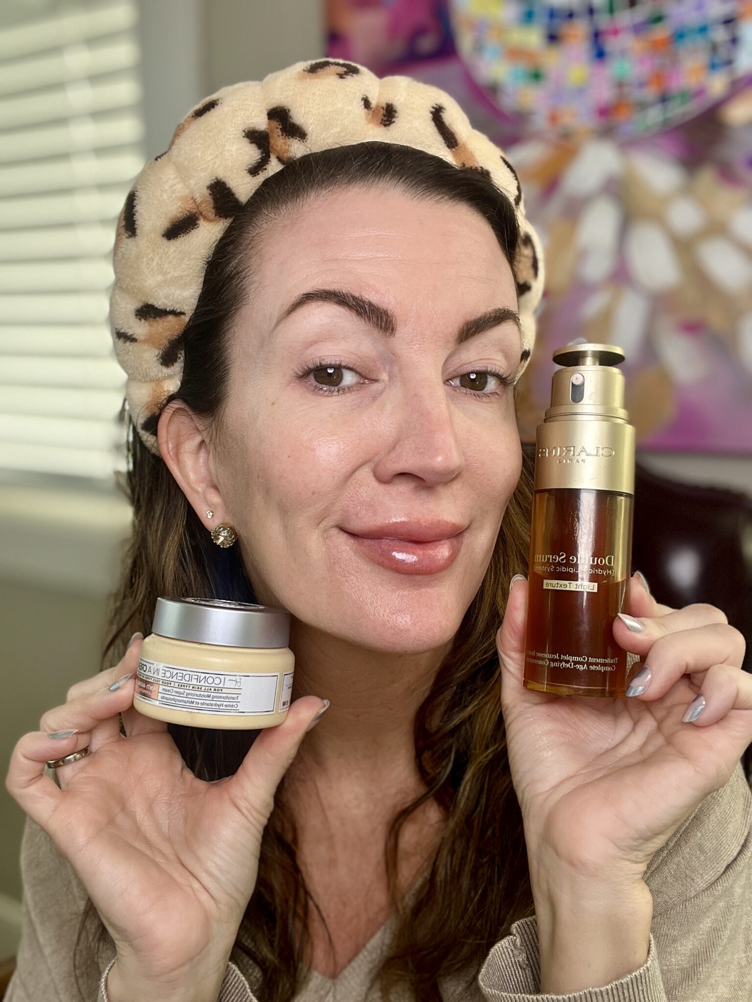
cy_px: 501
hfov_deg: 46.8
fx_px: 869
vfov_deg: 60.0
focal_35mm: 30
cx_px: 376
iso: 40
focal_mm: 2.71
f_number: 2.2
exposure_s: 1/121
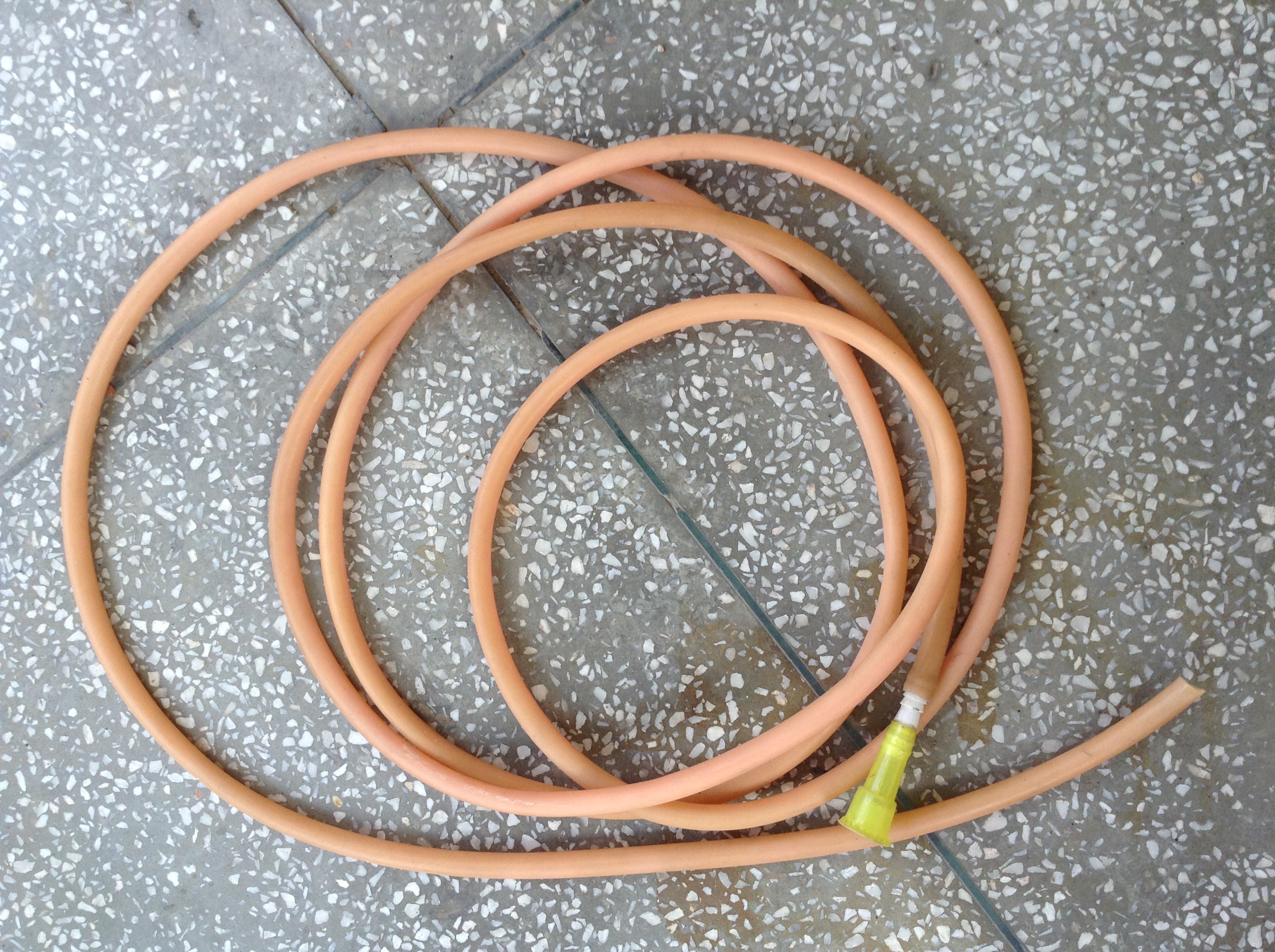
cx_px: 638
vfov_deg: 42.8
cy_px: 476
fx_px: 1214
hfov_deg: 55.4
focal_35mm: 33
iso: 40
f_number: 2.4
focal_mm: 3.3
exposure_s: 1/120
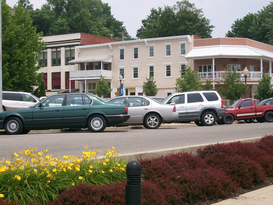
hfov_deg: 29.8
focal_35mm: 65
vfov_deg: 22.6
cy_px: 102
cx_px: 136
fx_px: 513
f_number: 9.4
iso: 80
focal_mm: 10.8
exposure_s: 1/169
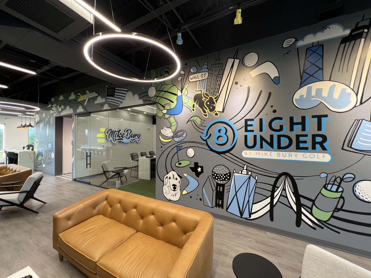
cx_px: 186
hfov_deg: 106.2
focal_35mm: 13
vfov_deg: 89.9
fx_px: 139
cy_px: 139
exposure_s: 1/60
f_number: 1.8
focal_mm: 1.57
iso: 160
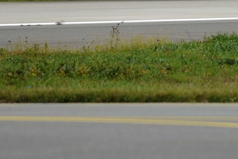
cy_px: -4
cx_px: -20
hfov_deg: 3.1
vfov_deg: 2.1
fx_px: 4374
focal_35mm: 662
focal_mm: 200
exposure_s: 1/1000
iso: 320
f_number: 3.2
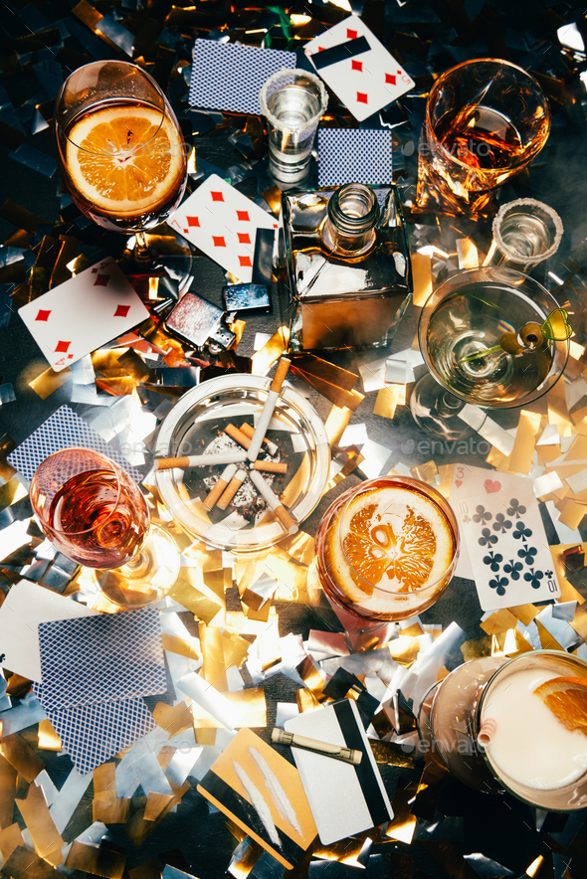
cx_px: 294
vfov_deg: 48.4
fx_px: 977
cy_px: 440
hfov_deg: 33.4
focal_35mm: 40
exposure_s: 1/160
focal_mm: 40
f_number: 11
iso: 100
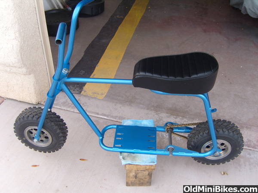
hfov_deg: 52.6
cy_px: 96
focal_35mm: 35
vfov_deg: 40.7
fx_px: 261
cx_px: 129
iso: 80
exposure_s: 1/250
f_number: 2.8
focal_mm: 7.4
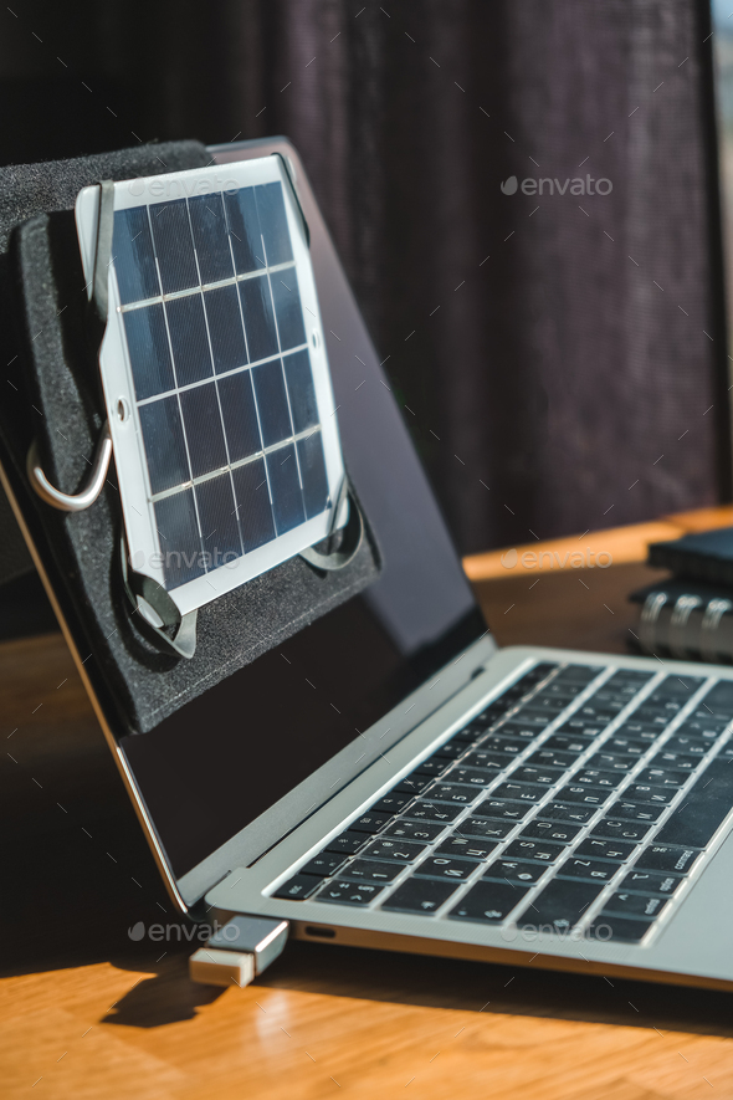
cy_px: 550
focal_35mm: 83
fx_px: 2535
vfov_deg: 24.5
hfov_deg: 16.5
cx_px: 366
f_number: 4
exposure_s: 1/1000
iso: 160
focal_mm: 55
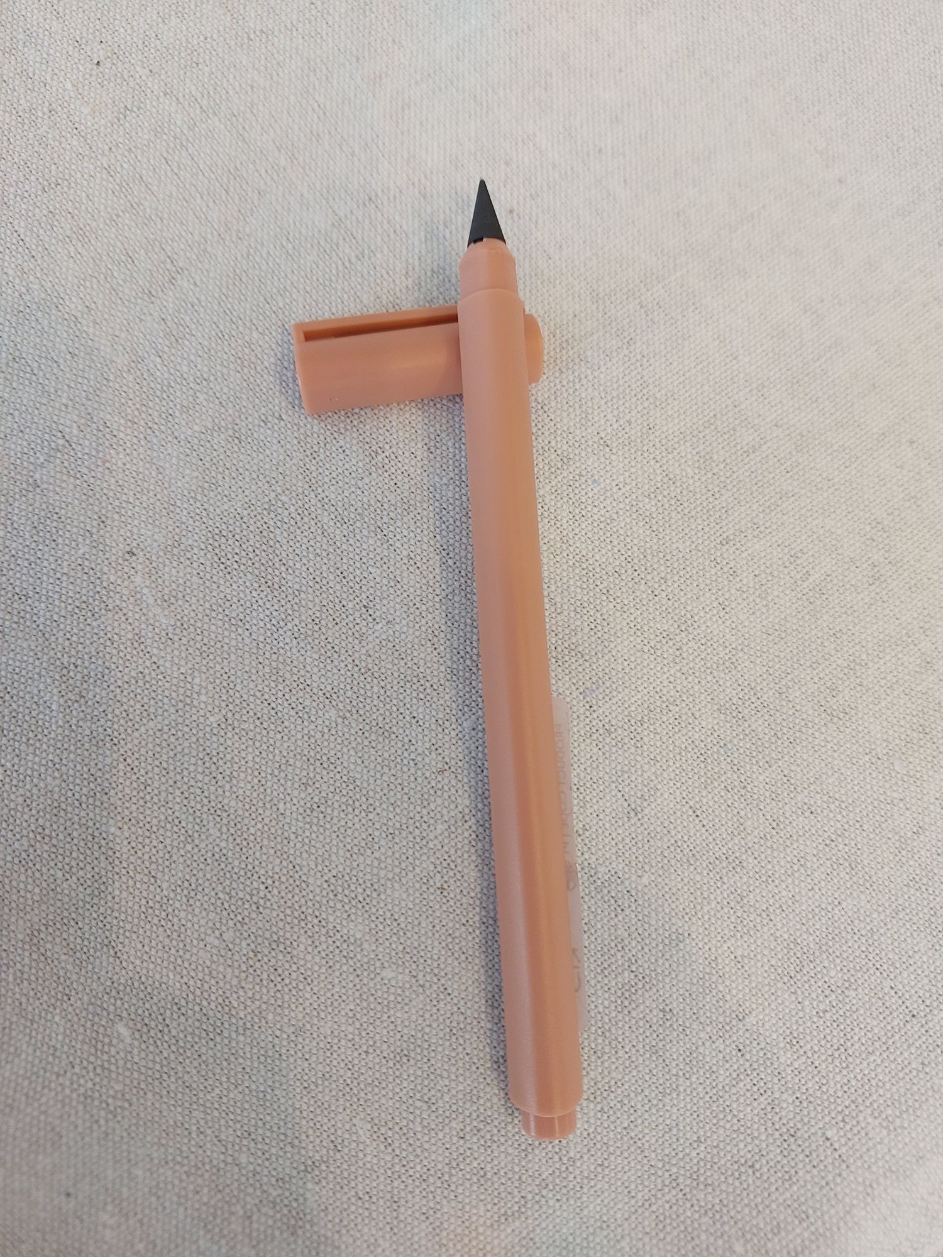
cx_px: 472
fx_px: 835
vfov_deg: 73.9
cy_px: 628
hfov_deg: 58.9
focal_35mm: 23
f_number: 1.8
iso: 200
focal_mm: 5.06
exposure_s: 1/50
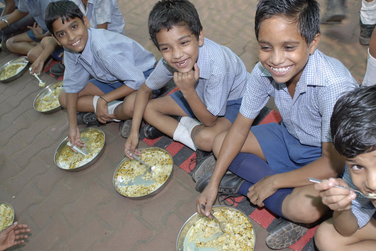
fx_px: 376
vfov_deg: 37.0
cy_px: 126
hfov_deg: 53.1
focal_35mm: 36
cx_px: 188
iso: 200
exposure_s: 1/60
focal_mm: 24
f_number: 5
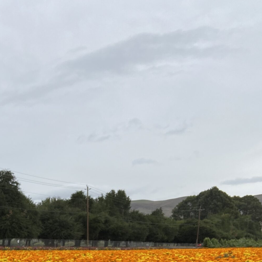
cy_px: 325
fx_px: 505
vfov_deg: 25.6
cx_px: 15
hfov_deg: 27.7
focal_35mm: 59
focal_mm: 4.25
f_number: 1.8
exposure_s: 1/560
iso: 32
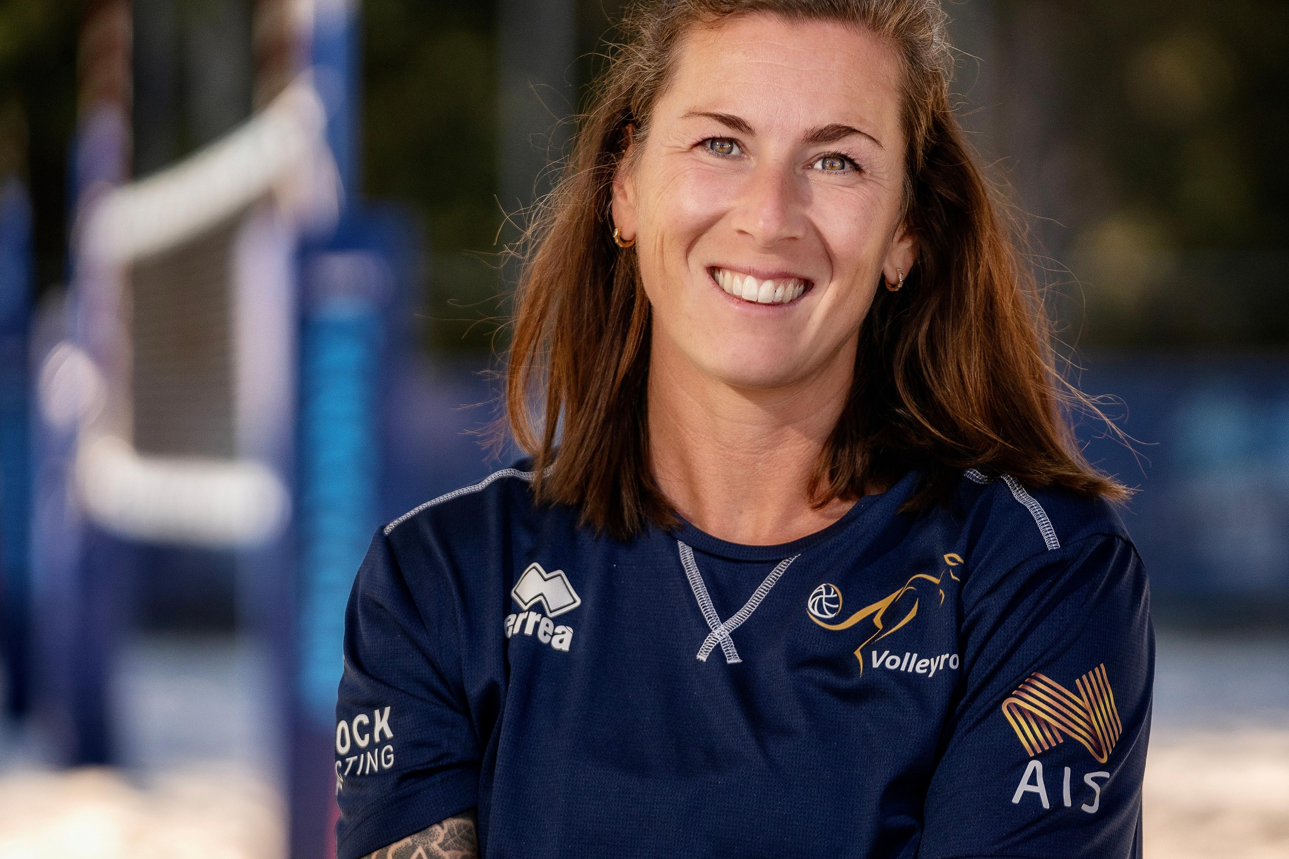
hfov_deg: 12.1
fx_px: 6086
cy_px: 448
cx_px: 734
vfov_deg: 8.1
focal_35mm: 170
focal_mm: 129
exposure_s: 1/2000
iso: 250
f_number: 2.8
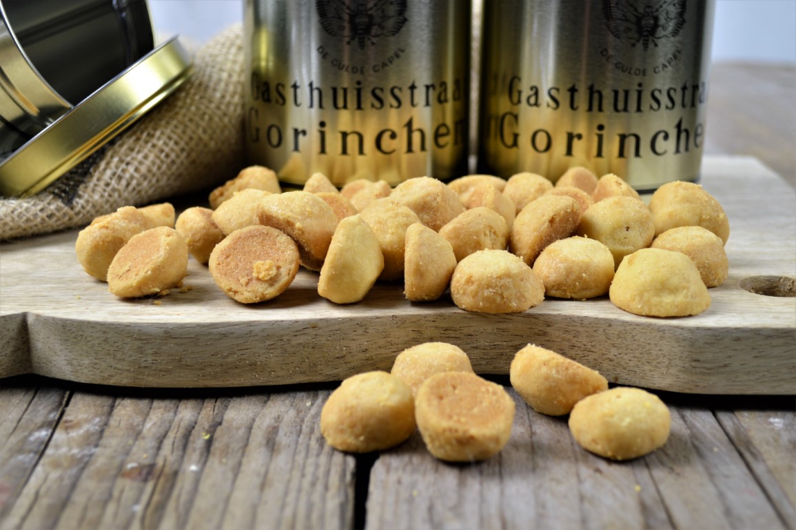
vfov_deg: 25.7
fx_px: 1160
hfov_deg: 37.9
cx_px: 398
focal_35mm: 52
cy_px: 265
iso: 100
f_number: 5.6
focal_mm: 35
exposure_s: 1/10
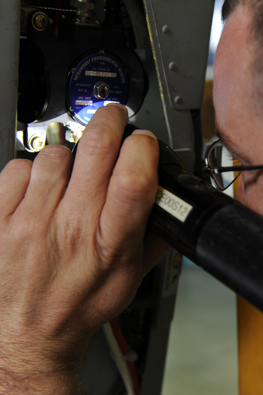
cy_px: 195
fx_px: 636
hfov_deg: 23.0
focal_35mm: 58
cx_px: 218
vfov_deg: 34.5
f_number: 4
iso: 320
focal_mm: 38
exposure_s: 1/60
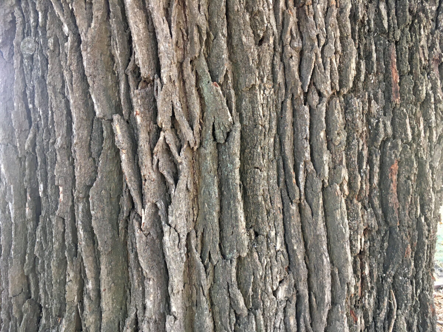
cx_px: 222
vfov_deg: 48.2
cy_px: 166
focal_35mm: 29
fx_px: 371
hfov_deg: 61.7
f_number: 2.2
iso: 32
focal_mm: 4.15
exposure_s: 1/40
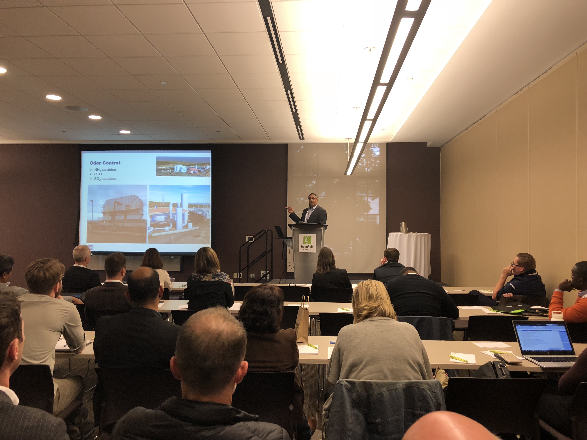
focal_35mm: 28
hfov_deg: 63.4
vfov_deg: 49.7
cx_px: 294
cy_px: 220
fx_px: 475
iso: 40
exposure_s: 1/30
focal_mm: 3.99
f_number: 1.8
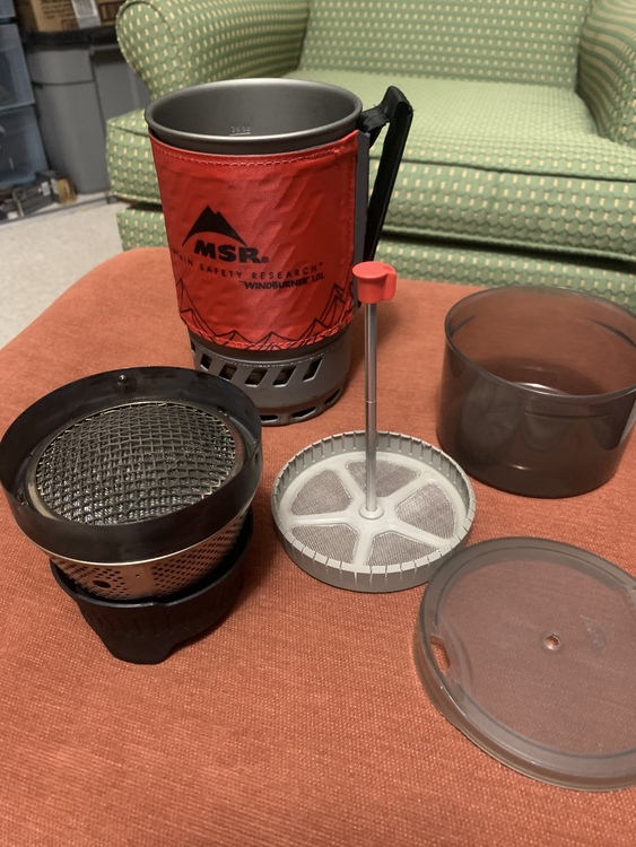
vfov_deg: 67.3
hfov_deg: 53.1
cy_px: 424
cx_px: 318
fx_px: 637
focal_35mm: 26
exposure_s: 1/30
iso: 640
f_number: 1.8
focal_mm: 4.25
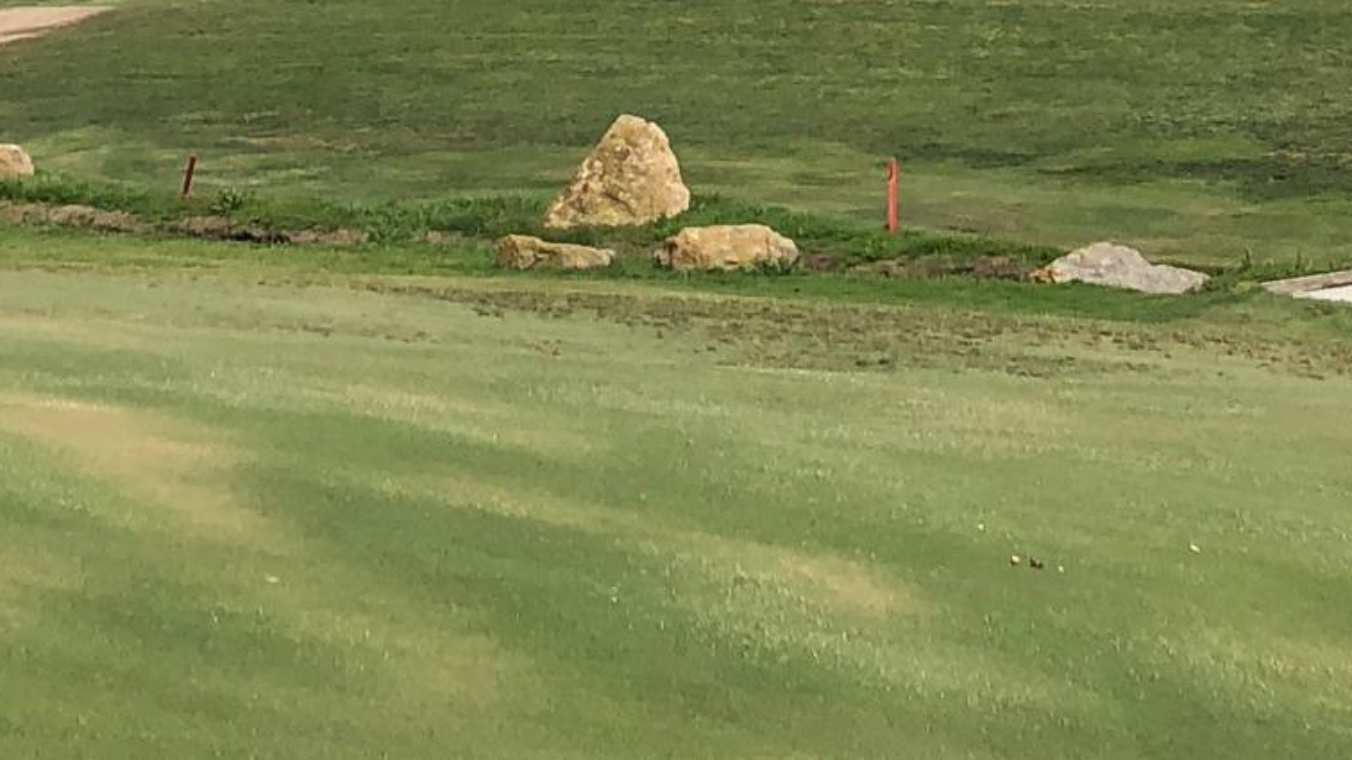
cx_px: 728
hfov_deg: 17.7
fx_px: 4337
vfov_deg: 9.3
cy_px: -794
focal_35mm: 121
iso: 20
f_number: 1.8
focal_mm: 3.99
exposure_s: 1/2088
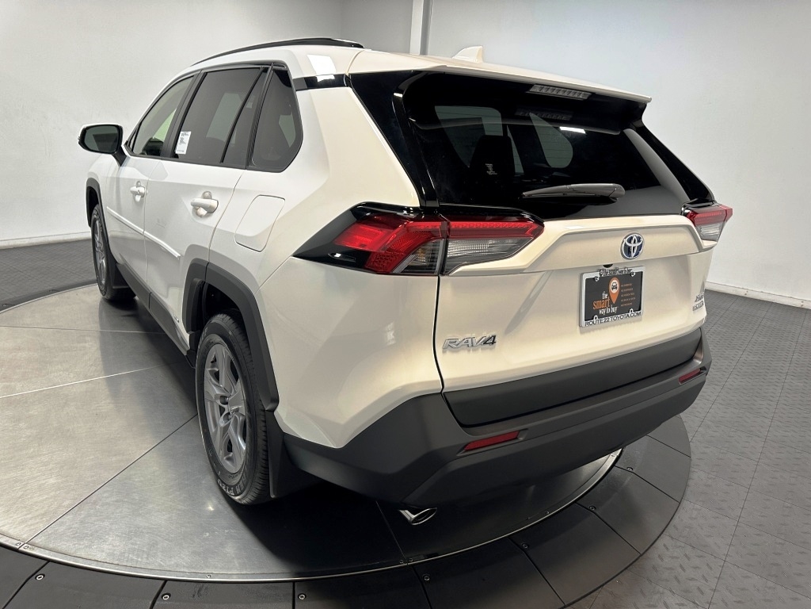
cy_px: 304
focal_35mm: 24
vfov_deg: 56.8
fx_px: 562
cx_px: 406
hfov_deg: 71.6
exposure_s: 1/60
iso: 200
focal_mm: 6.86
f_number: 1.78
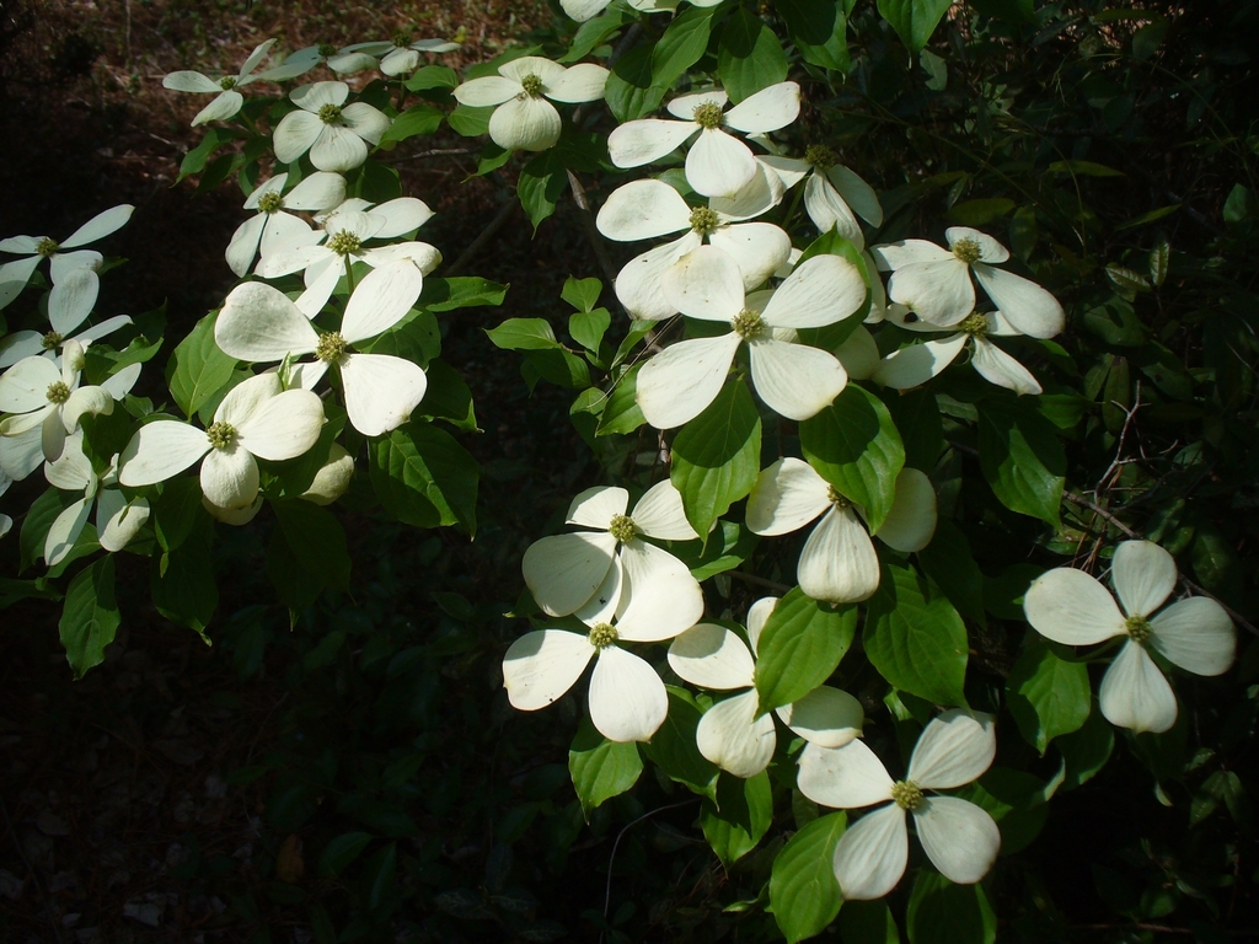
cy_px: 472
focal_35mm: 37
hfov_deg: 50.1
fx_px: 1346
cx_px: 630
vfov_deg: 38.7
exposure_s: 1/250
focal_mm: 6.1
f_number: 5.6
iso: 80
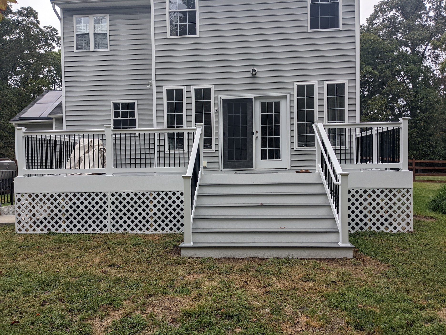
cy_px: 168
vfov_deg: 51.4
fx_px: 348
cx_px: 223
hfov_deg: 65.3
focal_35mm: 27
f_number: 1.73
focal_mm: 4.38
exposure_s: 1/806
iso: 51
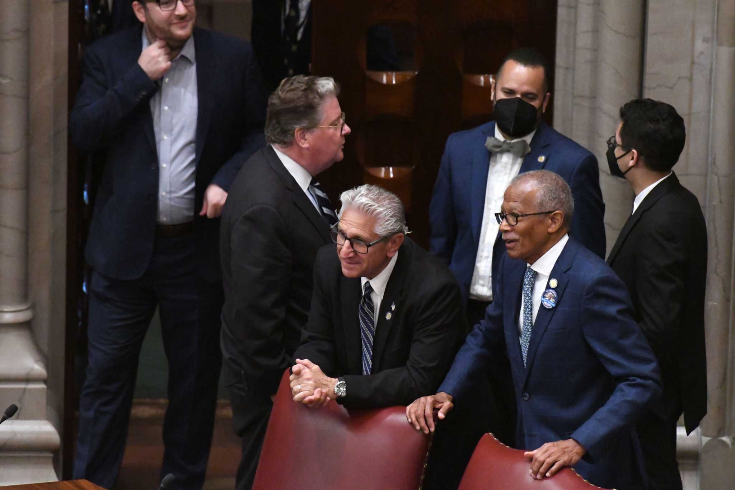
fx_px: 6124
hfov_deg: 6.9
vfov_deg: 4.6
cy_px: 245
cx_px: 368
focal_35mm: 300
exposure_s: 1/320
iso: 16000
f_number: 3.5
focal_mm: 200
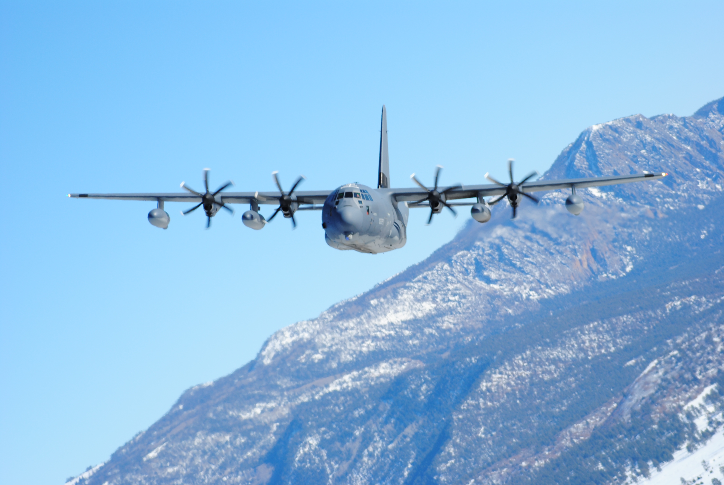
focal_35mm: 180
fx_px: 3624
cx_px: 362
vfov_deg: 7.7
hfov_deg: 11.4
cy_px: 242
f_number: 6.3
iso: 100
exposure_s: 1/640
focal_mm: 120
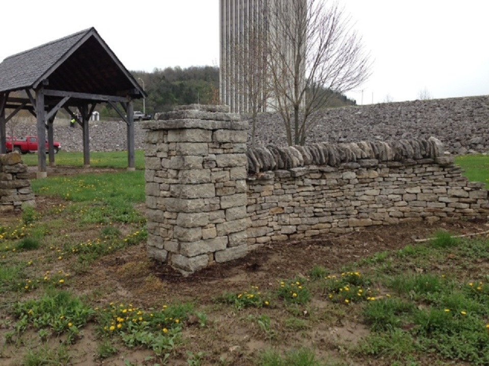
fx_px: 466
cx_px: 244
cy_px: 183
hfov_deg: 55.4
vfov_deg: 42.9
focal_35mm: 33
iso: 50
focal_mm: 4.13
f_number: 2.4
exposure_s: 1/809
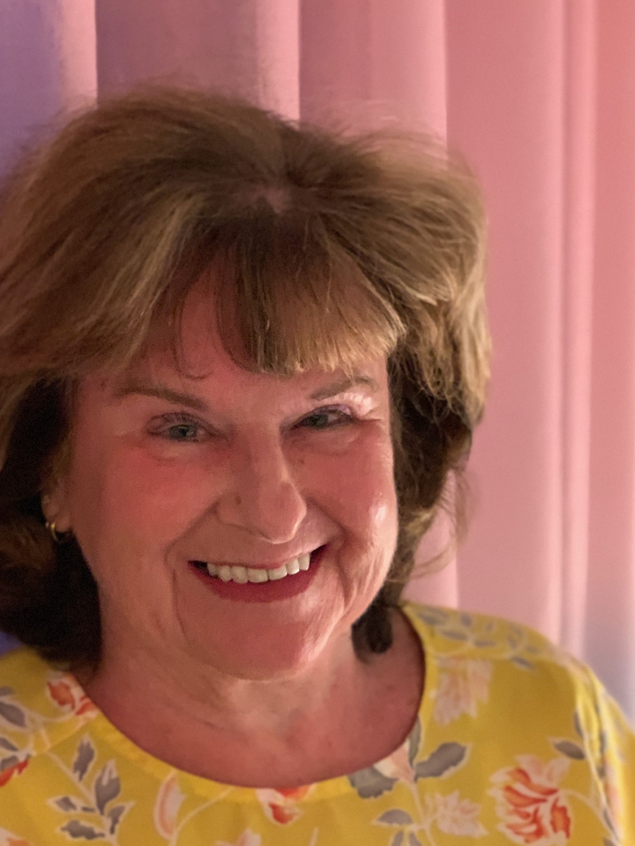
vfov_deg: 27.7
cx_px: 268
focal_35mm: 70
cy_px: 541
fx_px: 1712
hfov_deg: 21.0
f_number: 2.4
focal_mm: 6
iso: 640
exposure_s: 1/23
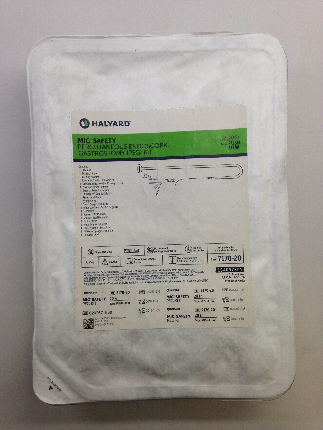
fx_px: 411
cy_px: 215
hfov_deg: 42.9
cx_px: 162
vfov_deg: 55.4
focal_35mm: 33
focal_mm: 4.12
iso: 80
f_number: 2.4
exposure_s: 1/120
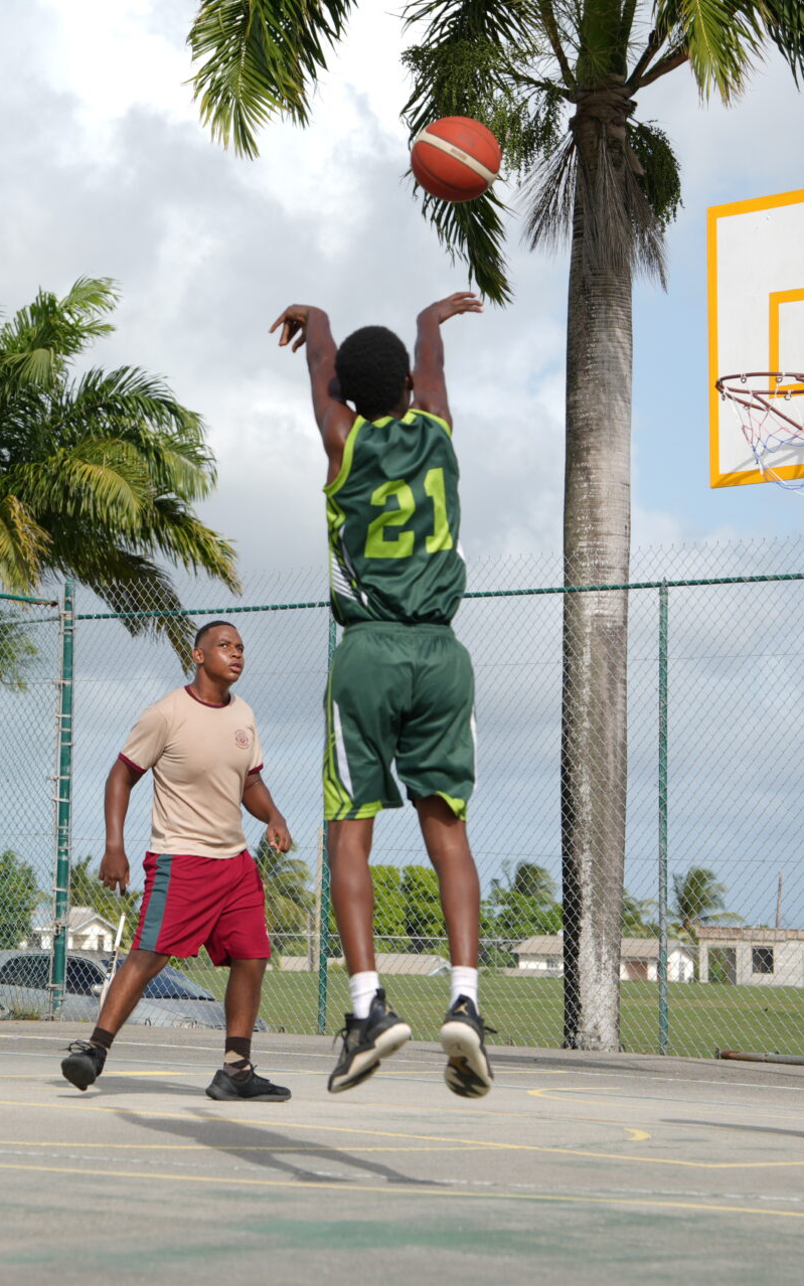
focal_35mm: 99
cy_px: 643
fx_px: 3462
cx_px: 188
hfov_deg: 13.2
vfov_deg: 21.0
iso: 80
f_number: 2.8
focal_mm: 43
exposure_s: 1/1600
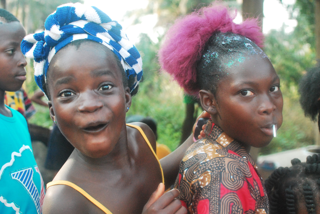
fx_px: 467
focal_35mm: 52
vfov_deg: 25.8
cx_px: 160
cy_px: 107
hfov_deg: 37.8
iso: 1600
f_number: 4
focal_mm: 35
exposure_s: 1/640
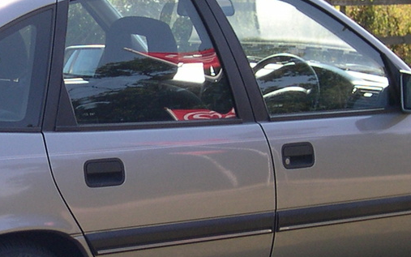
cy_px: 118
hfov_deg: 11.9
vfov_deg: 7.5
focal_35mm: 174
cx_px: 21
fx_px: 1949
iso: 100
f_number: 3.2
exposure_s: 1/334
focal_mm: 11.1
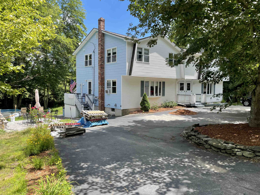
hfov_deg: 67.3
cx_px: 130
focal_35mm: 26
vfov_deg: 53.1
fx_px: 195
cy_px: 98
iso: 32
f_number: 1.6
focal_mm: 4.2
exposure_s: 1/1335
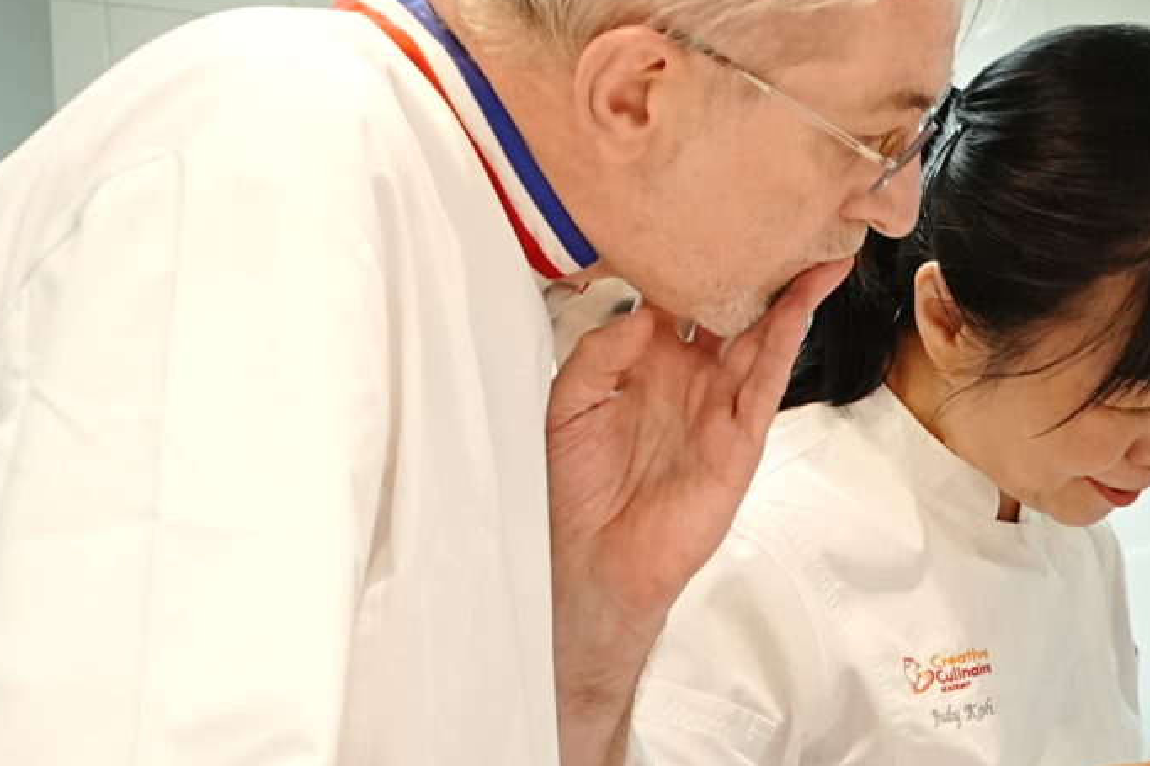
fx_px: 3449
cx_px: 1081
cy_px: 841
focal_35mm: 108
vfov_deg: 12.5
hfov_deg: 18.5
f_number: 4.5
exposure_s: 1/80
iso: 2500
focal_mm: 24.1
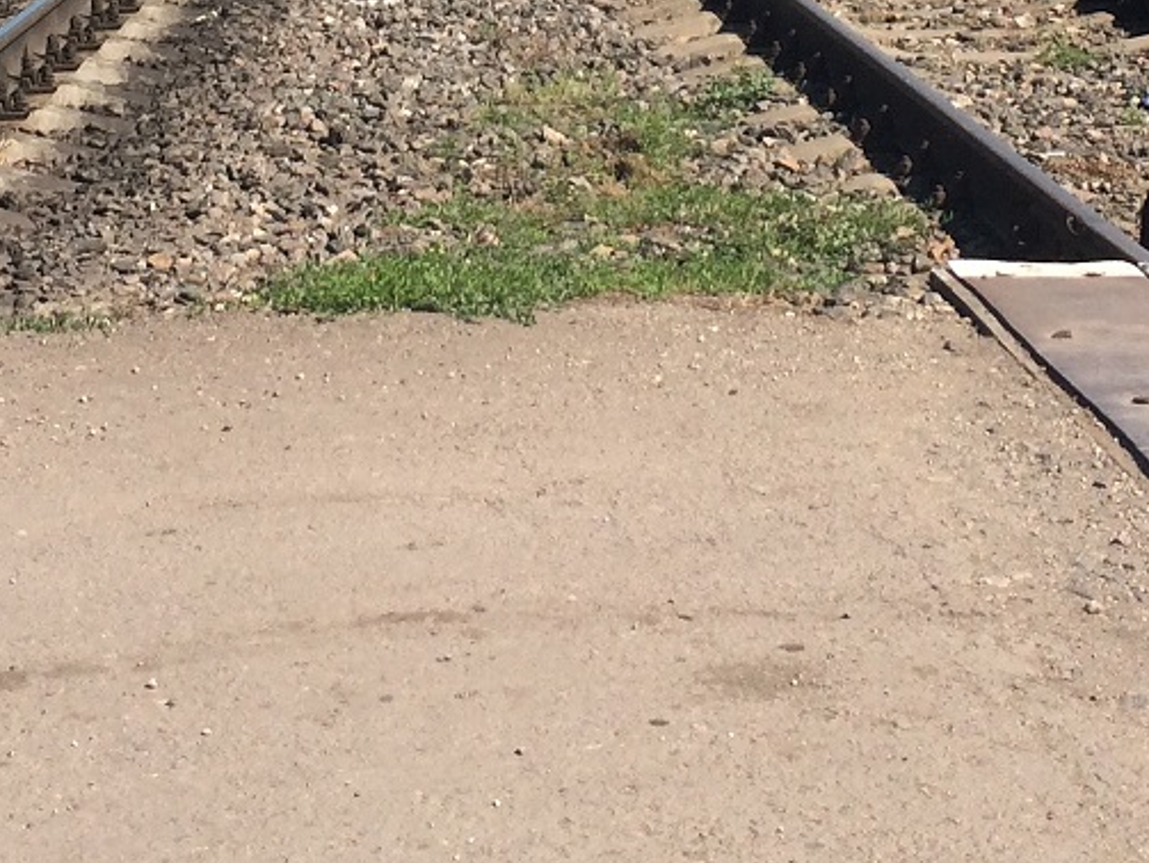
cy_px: -434
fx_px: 3122
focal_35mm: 94
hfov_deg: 20.9
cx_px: 573
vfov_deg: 14.7
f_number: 2.2
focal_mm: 4.15
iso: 32
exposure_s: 1/2160
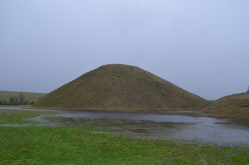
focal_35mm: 39
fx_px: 269
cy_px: 82
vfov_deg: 34.1
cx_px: 124
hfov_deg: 49.6
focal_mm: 26
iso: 250
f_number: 5.6
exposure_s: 1/125
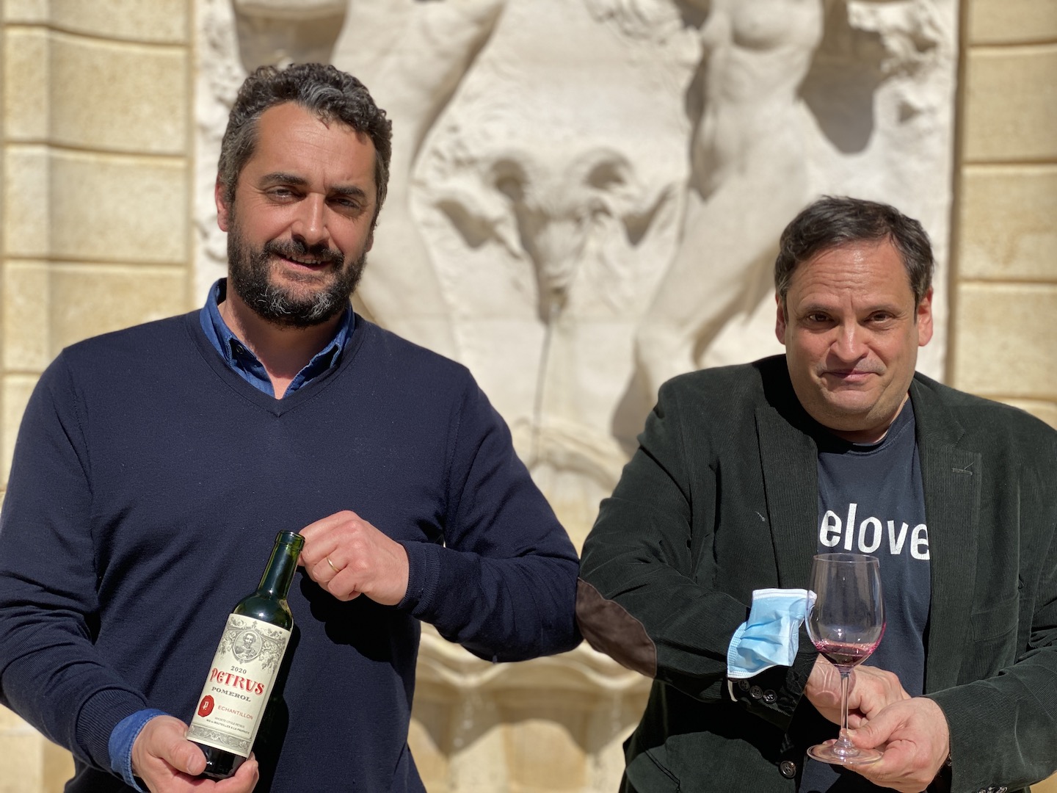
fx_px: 1588
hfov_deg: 36.8
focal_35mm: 52
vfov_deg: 28.0
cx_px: 528
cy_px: 396
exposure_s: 1/2283
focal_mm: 6
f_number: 2
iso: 20
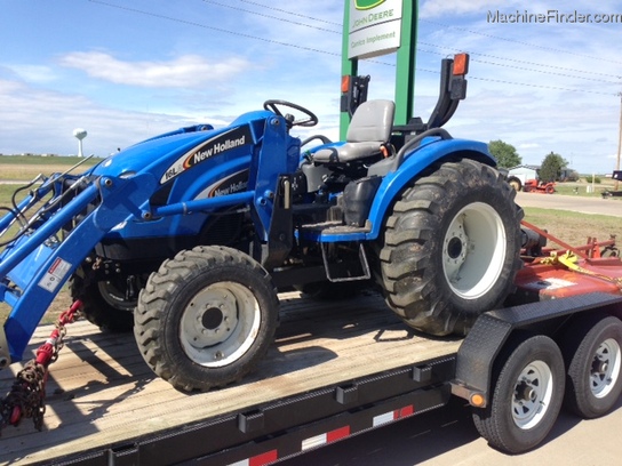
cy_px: 233
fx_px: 593
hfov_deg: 55.4
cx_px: 311
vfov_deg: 42.9
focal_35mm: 33
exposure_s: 1/1130
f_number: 2.4
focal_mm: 4.13
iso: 50
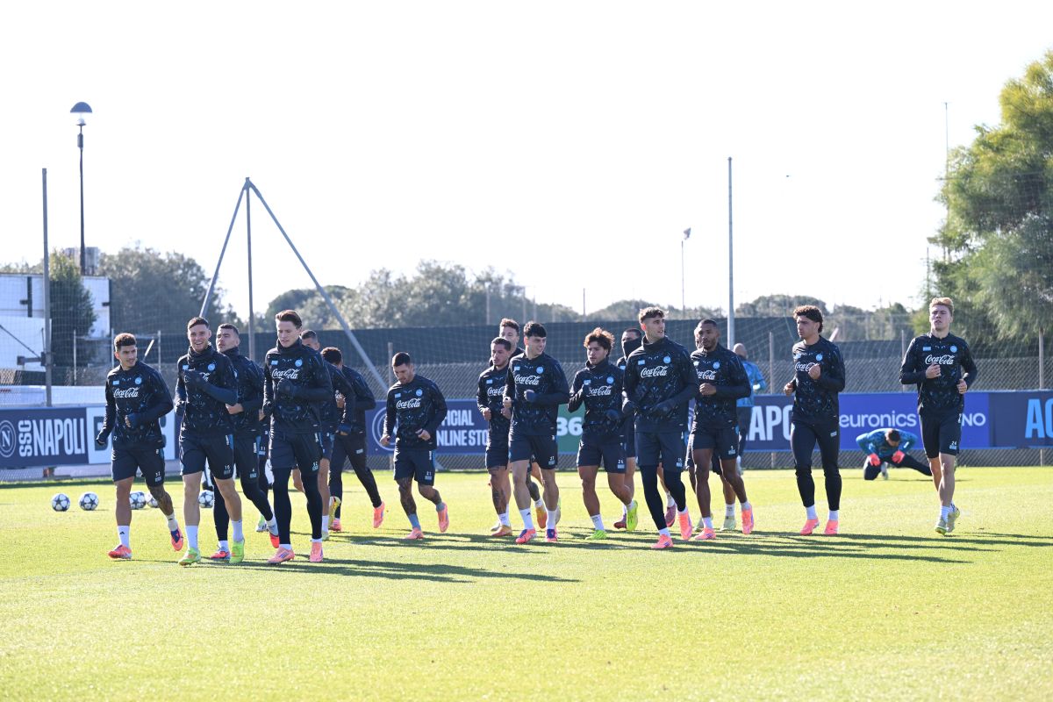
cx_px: 526
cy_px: 351
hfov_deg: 15.2
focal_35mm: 135
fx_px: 3948
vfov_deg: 10.2
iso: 500
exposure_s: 1/1250
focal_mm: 135
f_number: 4.5
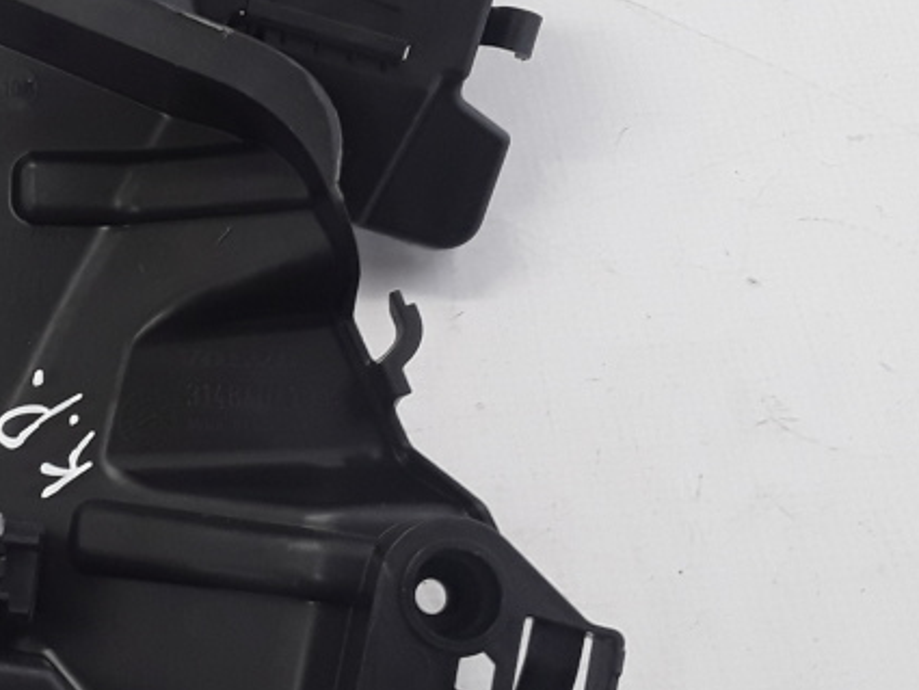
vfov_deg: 22.6
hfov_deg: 28.7
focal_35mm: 65
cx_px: 97
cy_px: 290
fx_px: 1726
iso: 64
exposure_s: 1/33
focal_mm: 2.91
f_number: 1.9
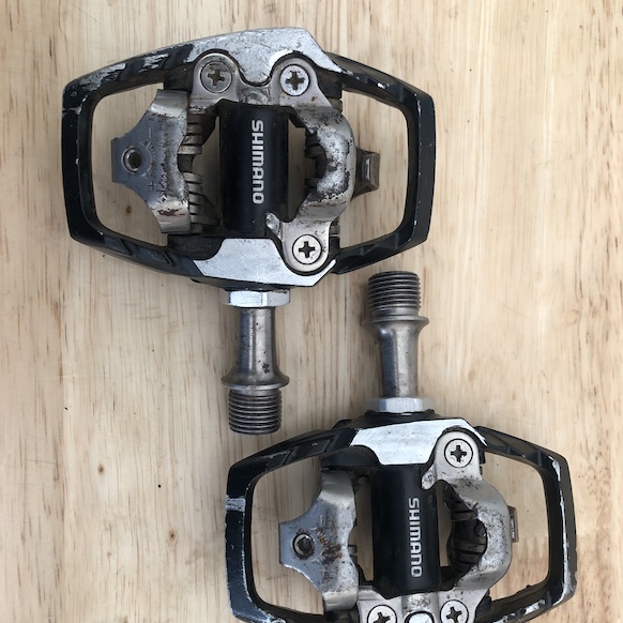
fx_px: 692
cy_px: 345
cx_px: 306
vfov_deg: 48.4
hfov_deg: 48.4
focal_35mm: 34
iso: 25
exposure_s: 1/40
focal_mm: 3.99
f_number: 1.8
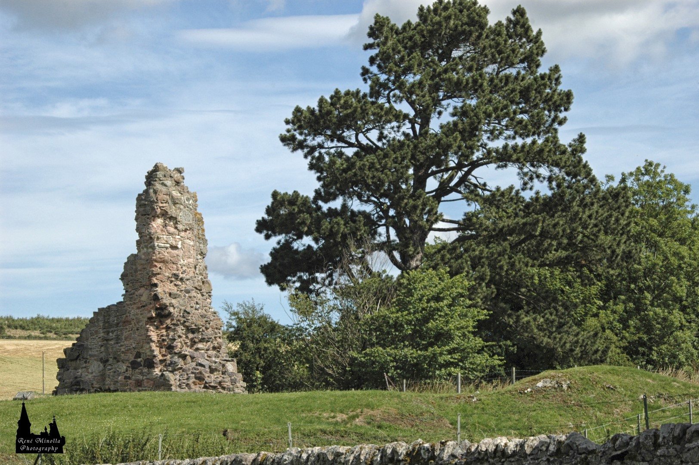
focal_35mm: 93
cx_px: 350
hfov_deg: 21.9
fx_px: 1804
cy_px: 232
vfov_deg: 14.7
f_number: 13
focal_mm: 62
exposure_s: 1/640
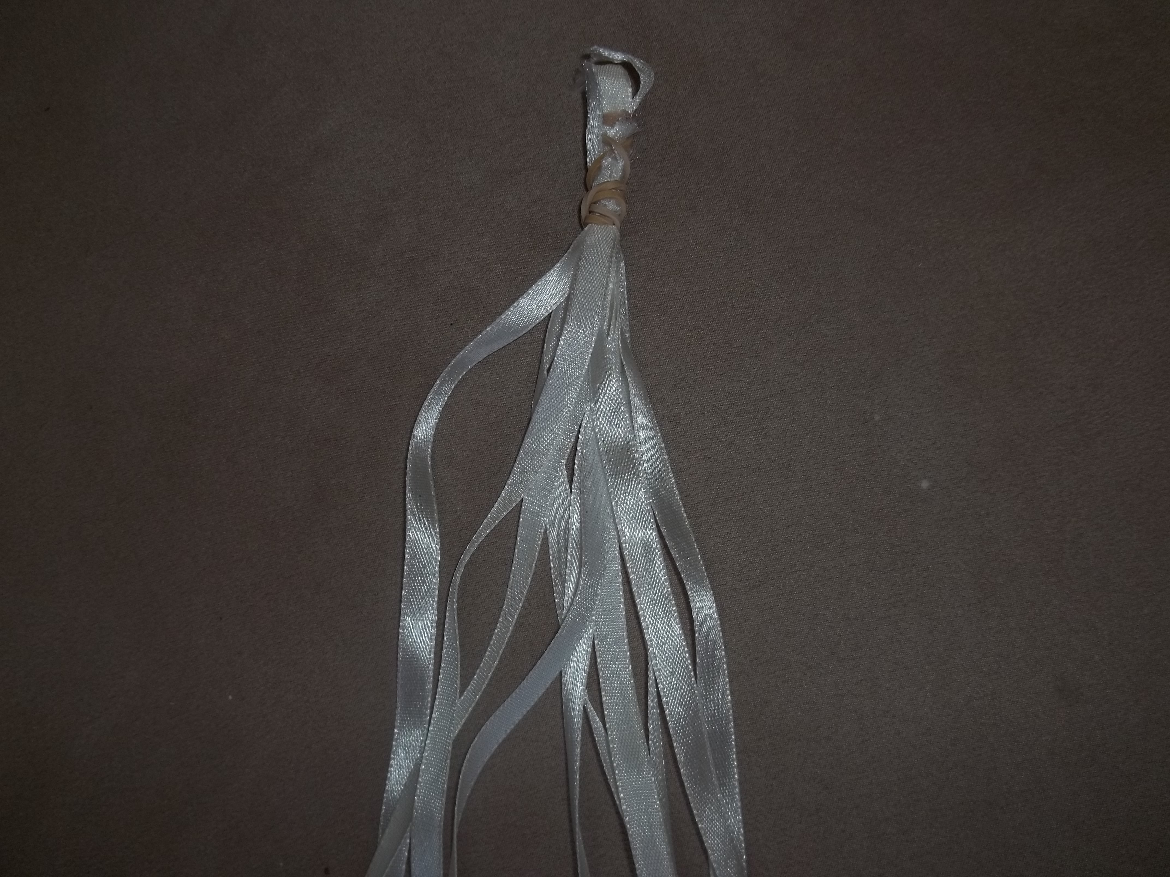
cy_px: 438
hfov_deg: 55.4
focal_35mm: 33
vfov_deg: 42.9
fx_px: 1115
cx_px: 585
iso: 64
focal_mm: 5.9
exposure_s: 1/30
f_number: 3.3
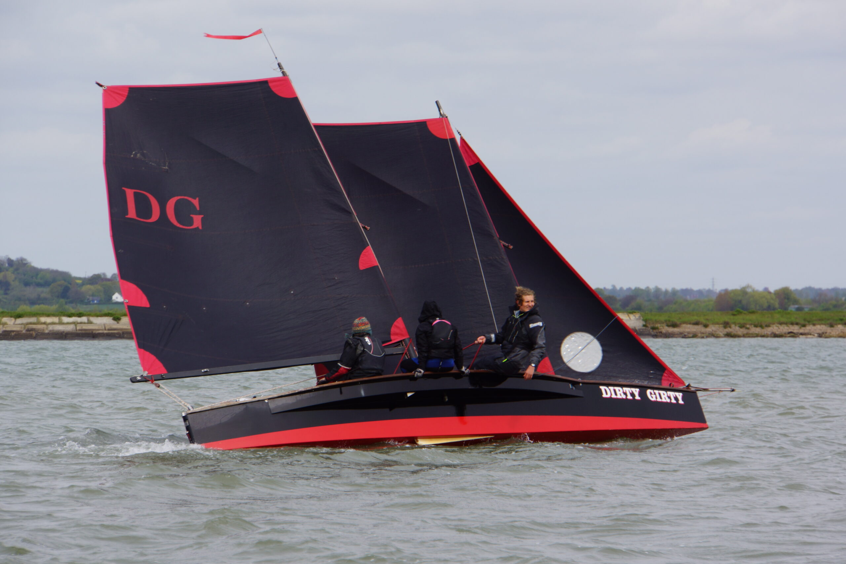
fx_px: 5710
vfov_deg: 5.7
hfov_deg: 8.5
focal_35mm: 243
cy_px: 282
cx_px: 423
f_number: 8
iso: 100
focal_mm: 162
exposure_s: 1/250
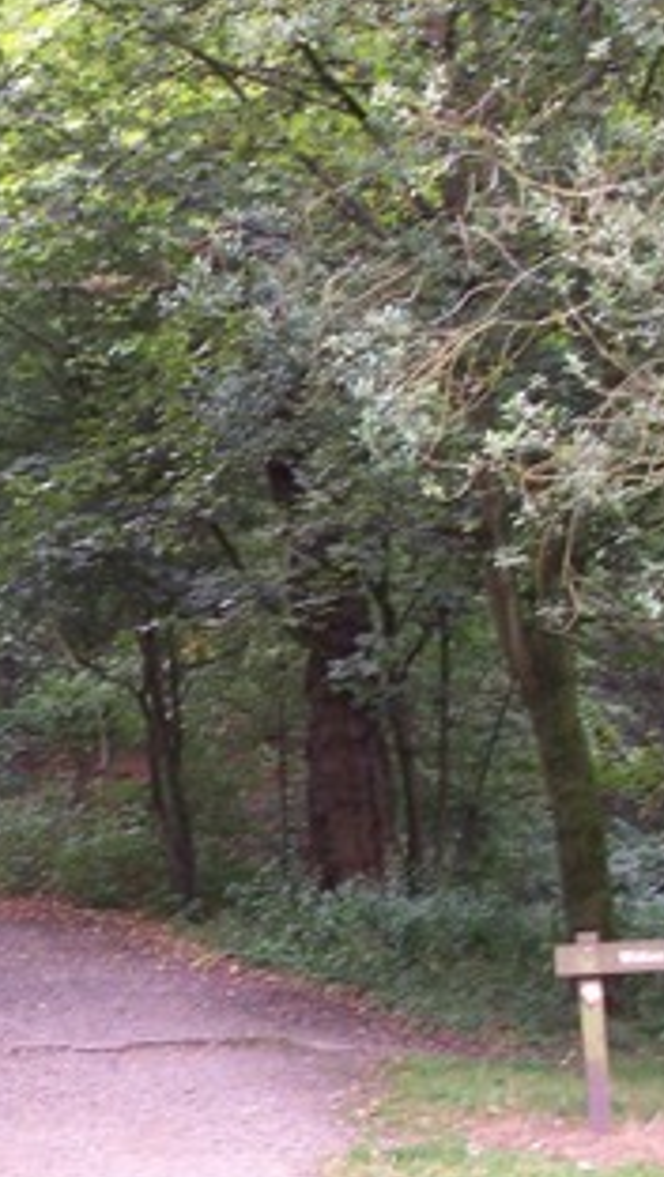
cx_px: 115
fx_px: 2873
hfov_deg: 13.1
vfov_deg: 23.1
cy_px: 721
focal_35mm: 92
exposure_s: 1/30
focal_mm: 8.5
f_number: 3.2
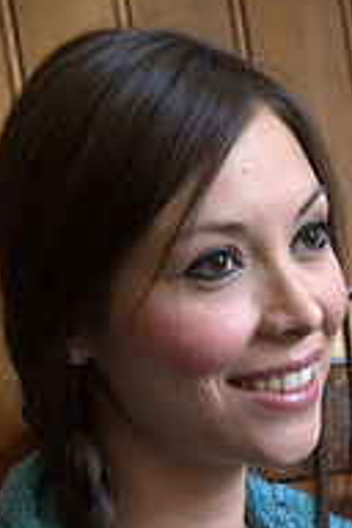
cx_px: 173
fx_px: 2640
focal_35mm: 180
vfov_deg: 11.2
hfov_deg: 7.6
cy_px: 605
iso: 1600
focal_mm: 70
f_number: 9
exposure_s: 1/80
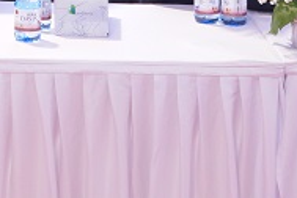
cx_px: -126
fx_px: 1625
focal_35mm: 197
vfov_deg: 6.5
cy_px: -360
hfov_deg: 10.2
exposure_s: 1/125
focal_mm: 31
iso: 1600
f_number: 4.5
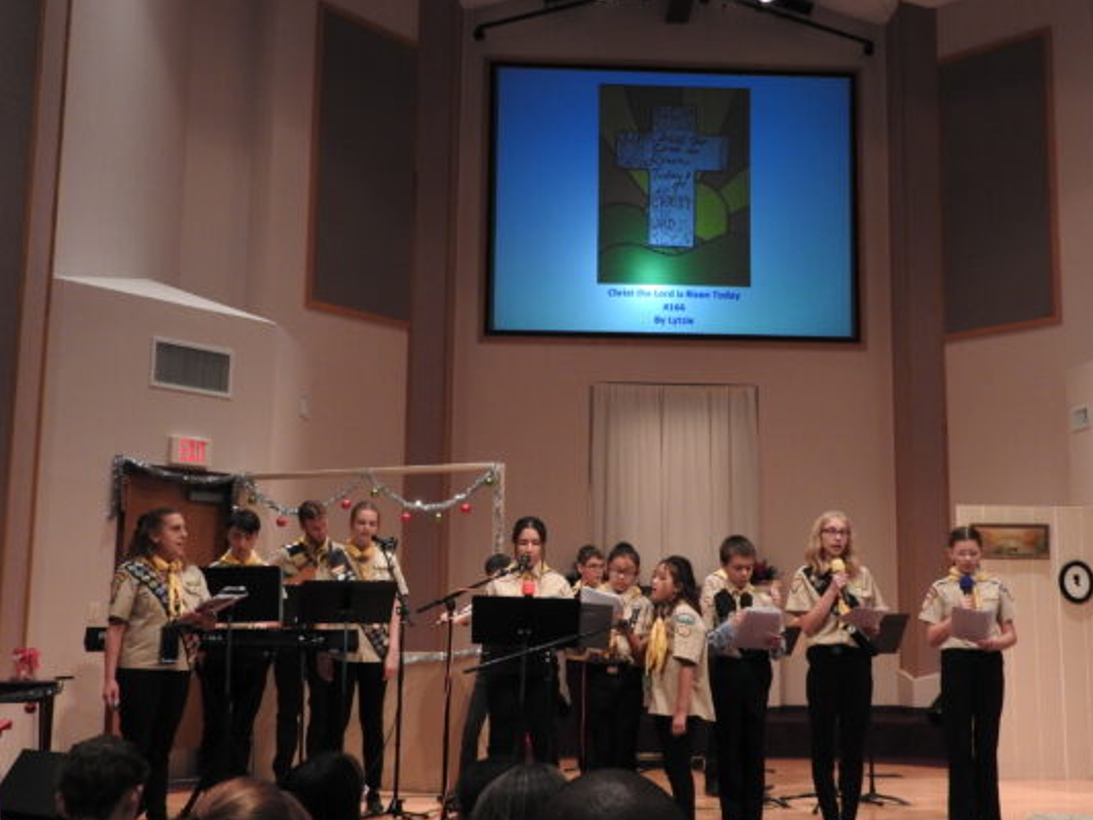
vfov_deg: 34.4
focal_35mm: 42
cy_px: 435
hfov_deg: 44.7
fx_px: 1326
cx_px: 607
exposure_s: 1/30
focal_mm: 6.3
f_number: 3.8
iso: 360
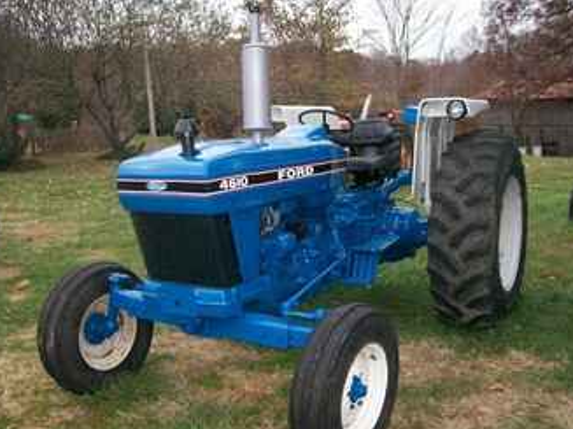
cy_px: 222
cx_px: 281
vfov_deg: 37.7
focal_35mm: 38
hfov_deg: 49.0
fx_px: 629
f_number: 2.7
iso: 80
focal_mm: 6
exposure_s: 1/64
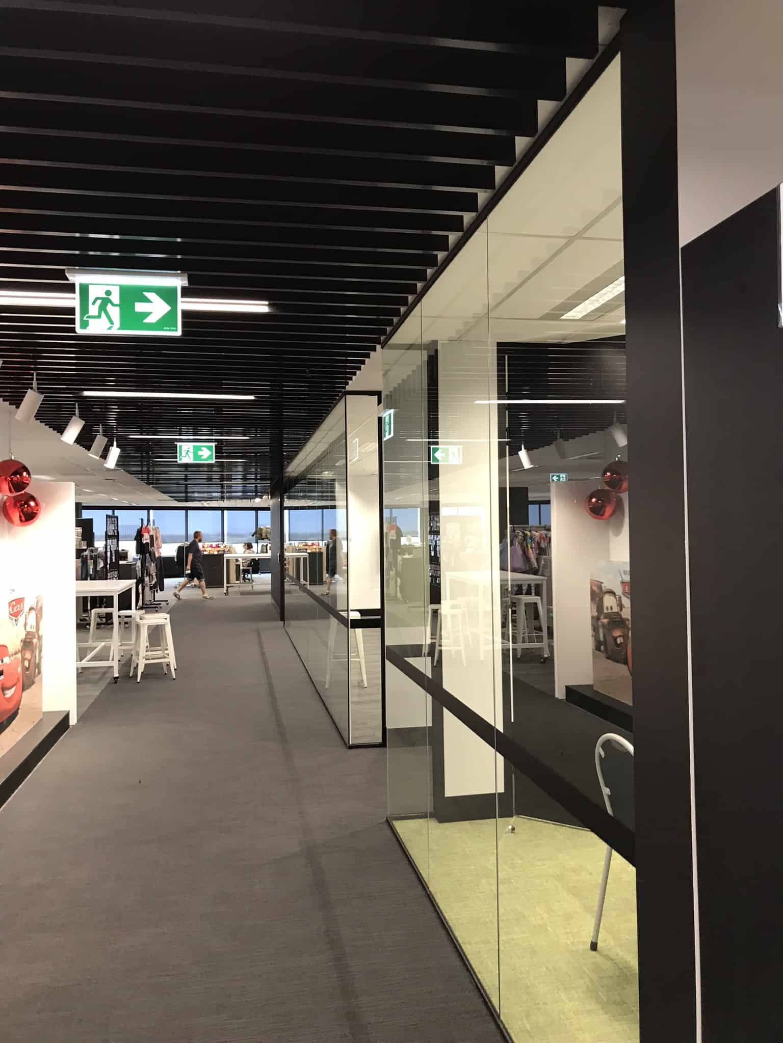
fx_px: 844
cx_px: 392
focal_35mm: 28
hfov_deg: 49.7
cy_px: 522
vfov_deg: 63.4
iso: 40
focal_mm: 3.99
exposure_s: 1/17
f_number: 1.8
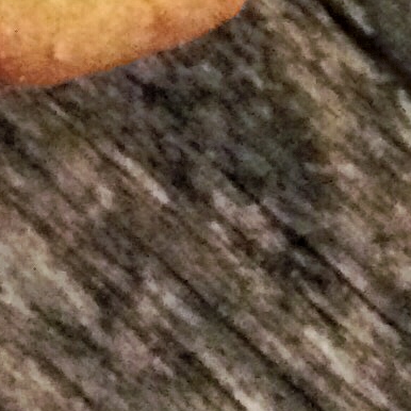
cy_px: -333
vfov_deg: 7.8
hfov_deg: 6.7
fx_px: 2915
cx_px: -1137
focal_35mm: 217
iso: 500
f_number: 2.2
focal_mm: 4.15
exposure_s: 1/17
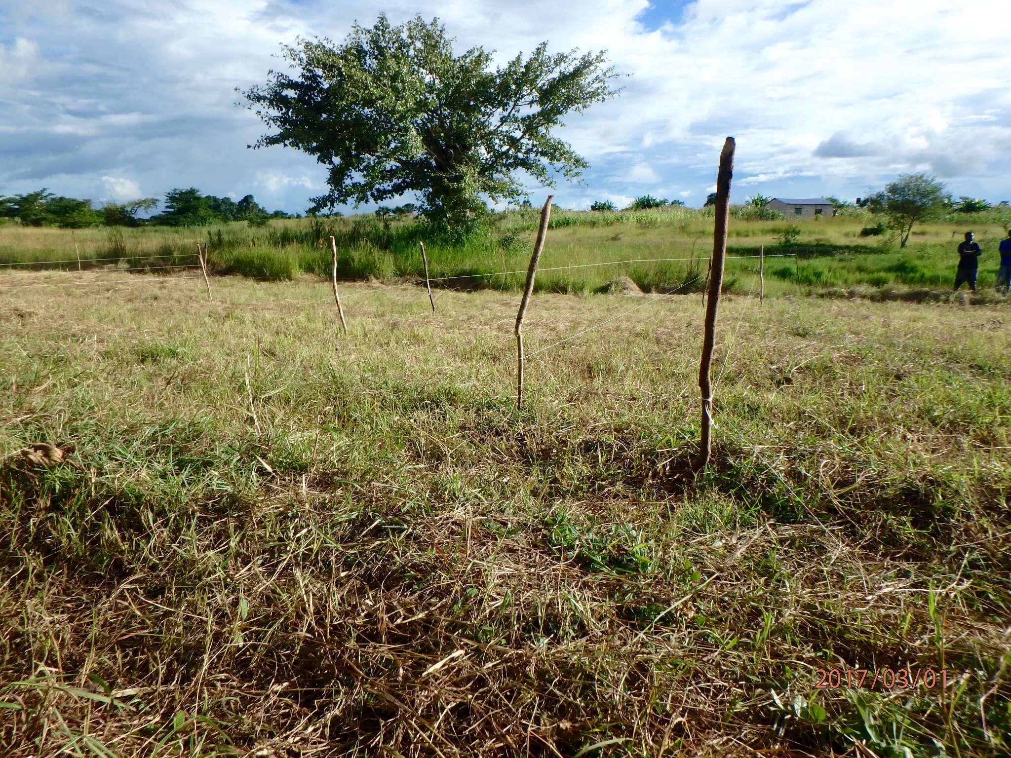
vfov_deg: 56.8
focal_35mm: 24
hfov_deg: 71.6
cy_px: 379
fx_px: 701
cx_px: 506
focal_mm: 4.2
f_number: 3.9
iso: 125
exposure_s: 1/1000
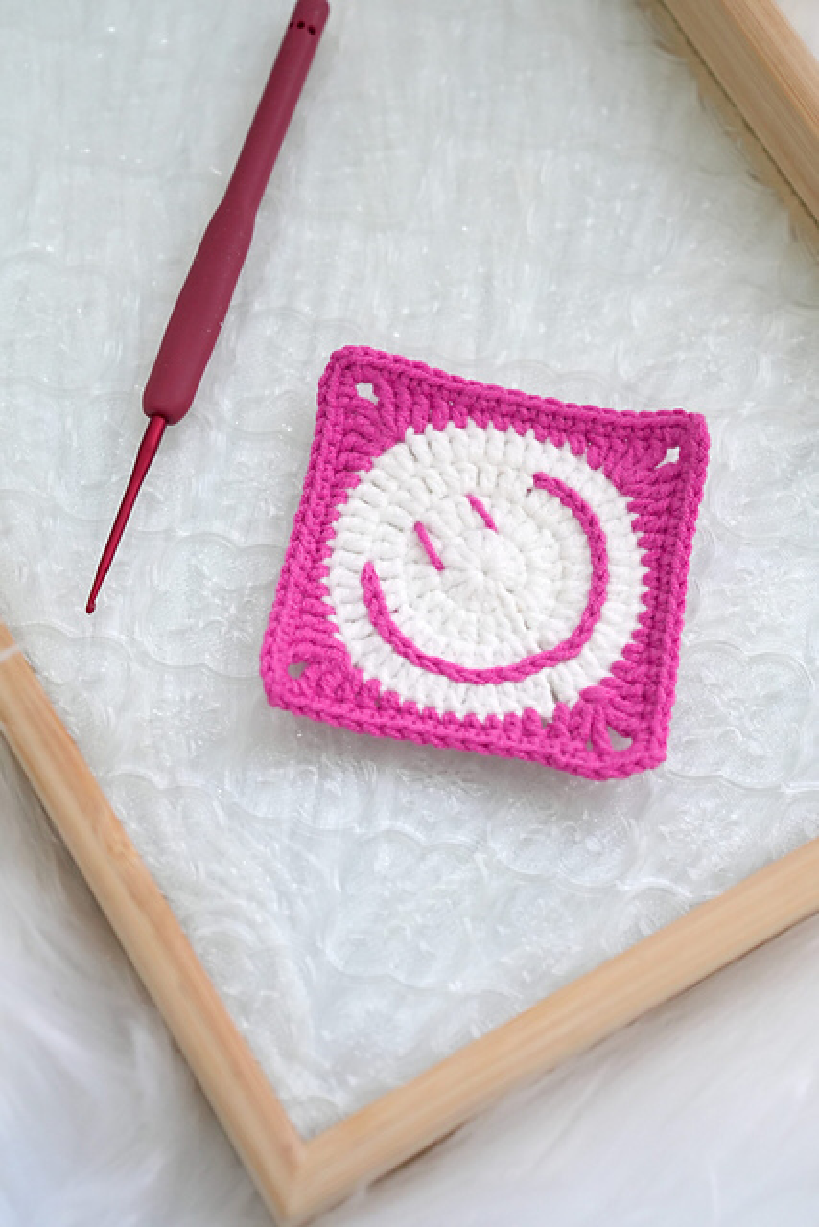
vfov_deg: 28.8
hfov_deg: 19.5
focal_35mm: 70
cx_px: 410
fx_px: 2387
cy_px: 614
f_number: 5
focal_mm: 70
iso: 3200
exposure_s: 1/250
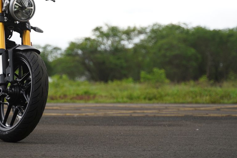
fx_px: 809
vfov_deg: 11.1
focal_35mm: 123
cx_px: 62
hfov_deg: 16.6
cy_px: 18
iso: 100
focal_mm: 67
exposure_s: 1/800
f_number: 3.2
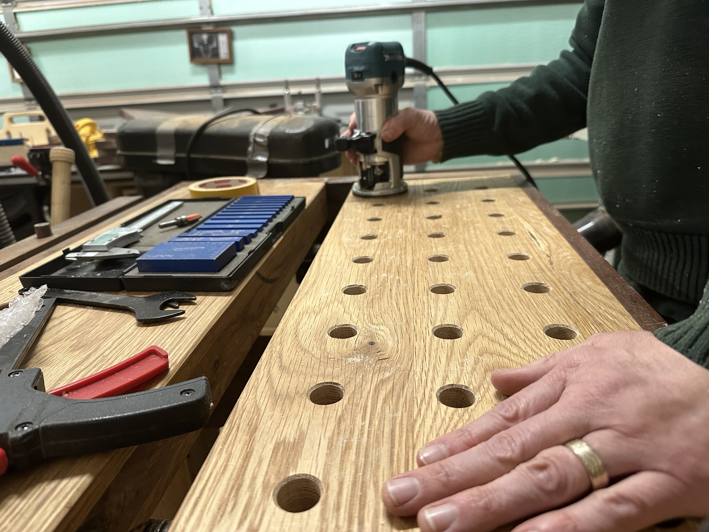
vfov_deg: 56.8
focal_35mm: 24
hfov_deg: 71.6
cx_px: 354
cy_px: 266
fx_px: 492
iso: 320
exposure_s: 1/60
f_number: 1.78
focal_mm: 6.86
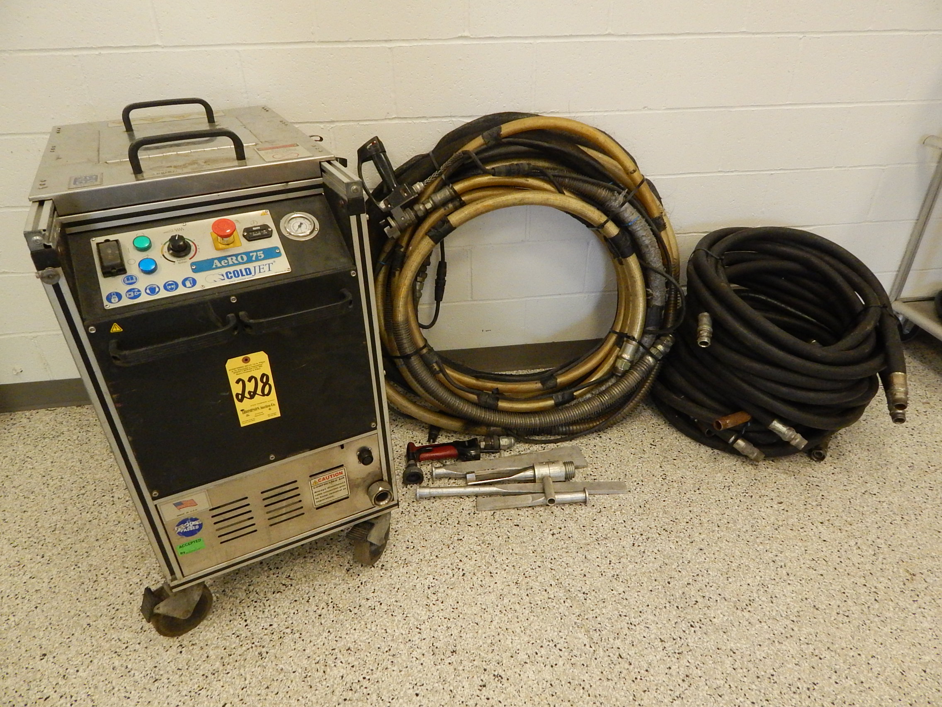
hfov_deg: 73.9
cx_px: 471
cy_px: 354
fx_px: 626
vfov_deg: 58.9
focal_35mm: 23
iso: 200
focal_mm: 4
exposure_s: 1/25
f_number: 3
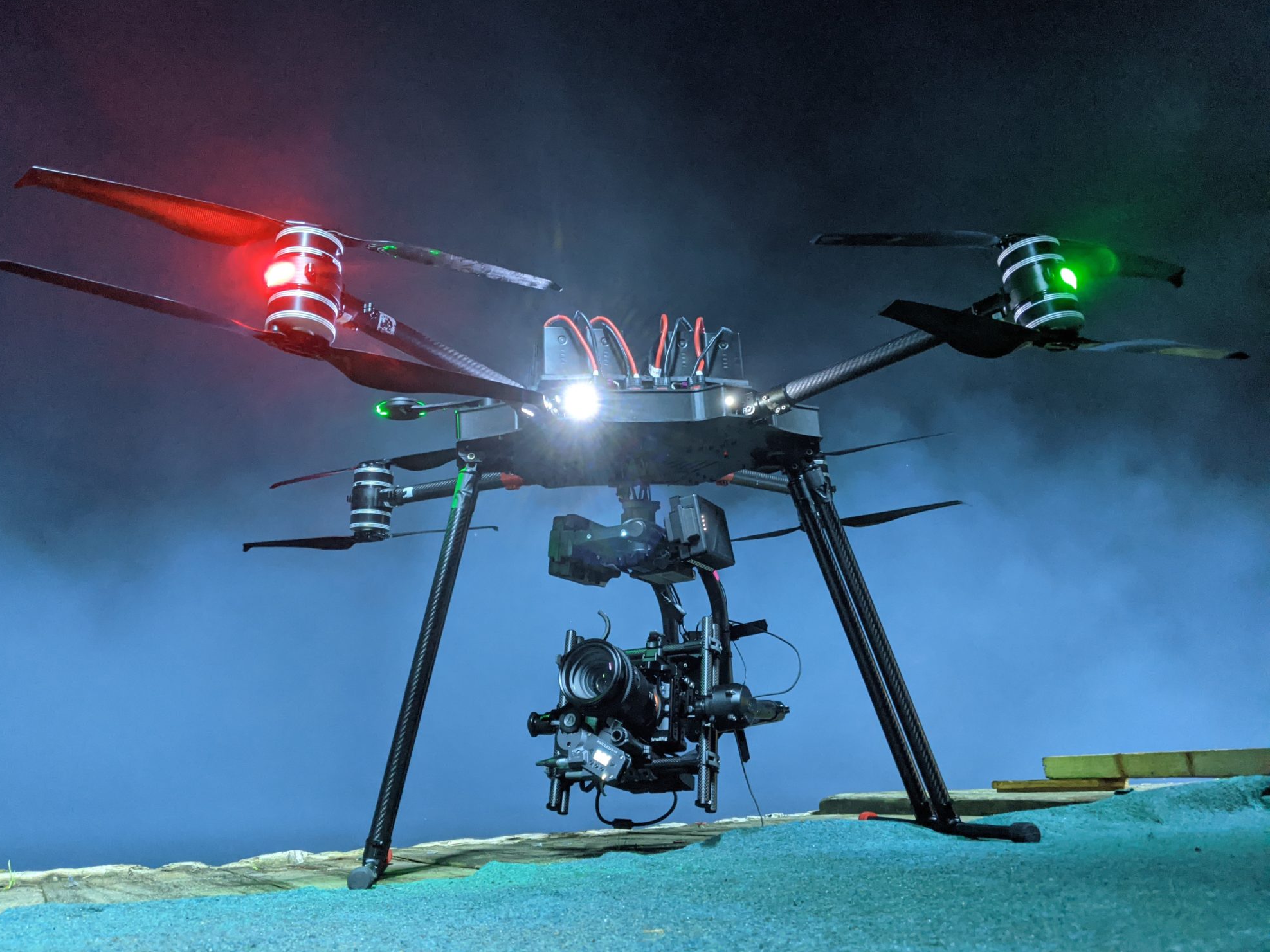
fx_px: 1027
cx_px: 613
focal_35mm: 28
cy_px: 469
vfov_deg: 49.7
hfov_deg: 63.4
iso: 1337
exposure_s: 1/20
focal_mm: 4.44
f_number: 1.8
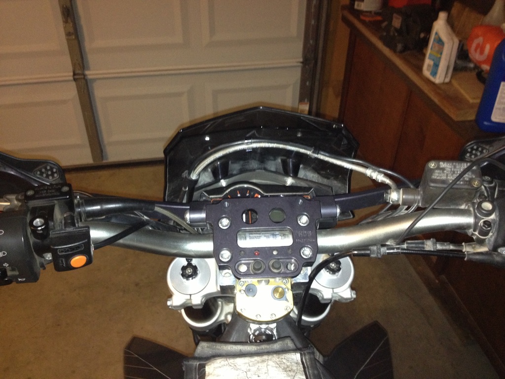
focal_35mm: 35
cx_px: 252
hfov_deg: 52.6
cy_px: 190
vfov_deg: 40.7
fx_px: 511
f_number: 2.4
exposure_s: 1/16
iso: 320
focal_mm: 4.28
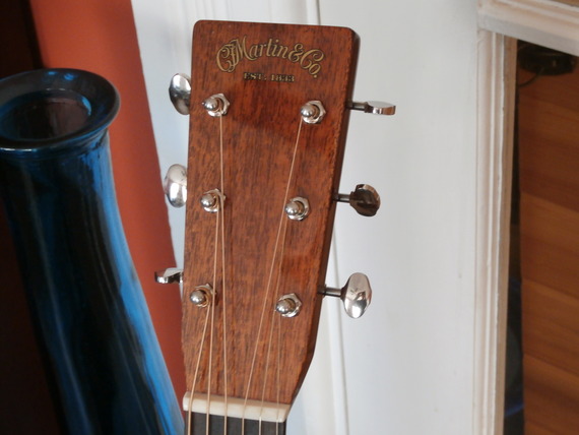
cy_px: 218
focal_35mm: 67
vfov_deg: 21.9
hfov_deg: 29.0
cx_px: 290
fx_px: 1121
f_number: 4.3
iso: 400
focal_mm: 11.86
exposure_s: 1/13
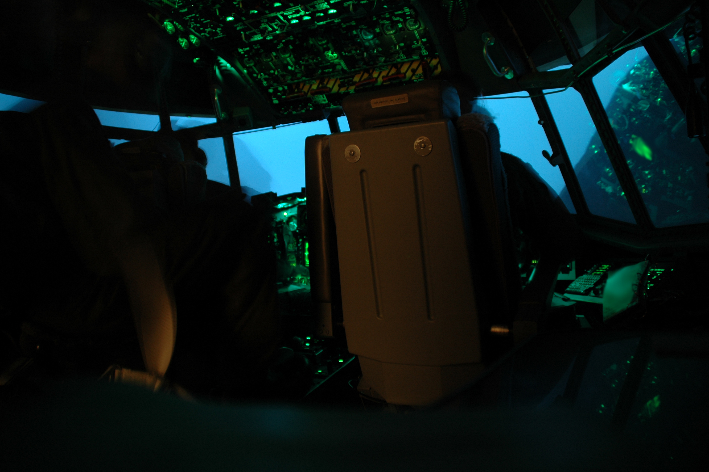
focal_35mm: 27
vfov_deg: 47.8
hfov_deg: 67.4
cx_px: 354
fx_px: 531
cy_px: 236
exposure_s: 6
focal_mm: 18
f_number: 3.5
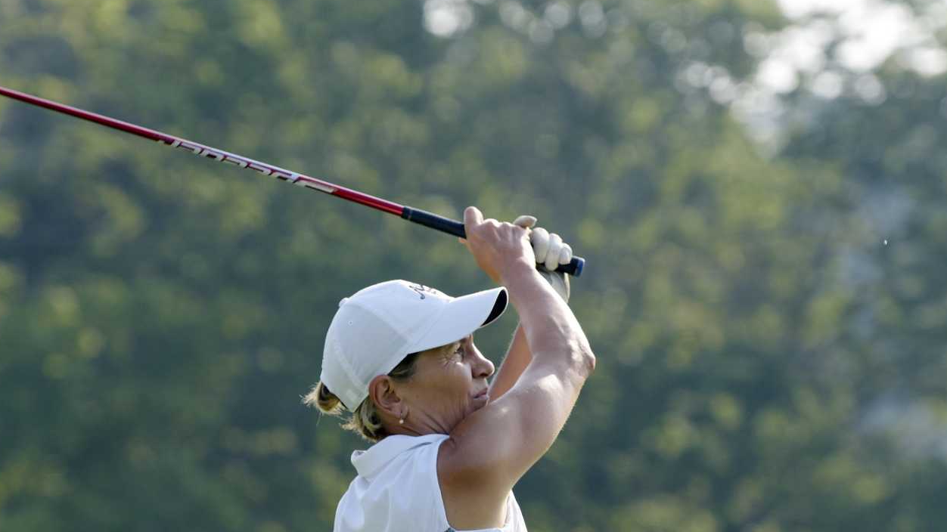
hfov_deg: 5.7
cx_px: 389
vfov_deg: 3.2
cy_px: 408
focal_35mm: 377
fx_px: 9466
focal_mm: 220
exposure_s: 1/800
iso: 400
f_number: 5.6
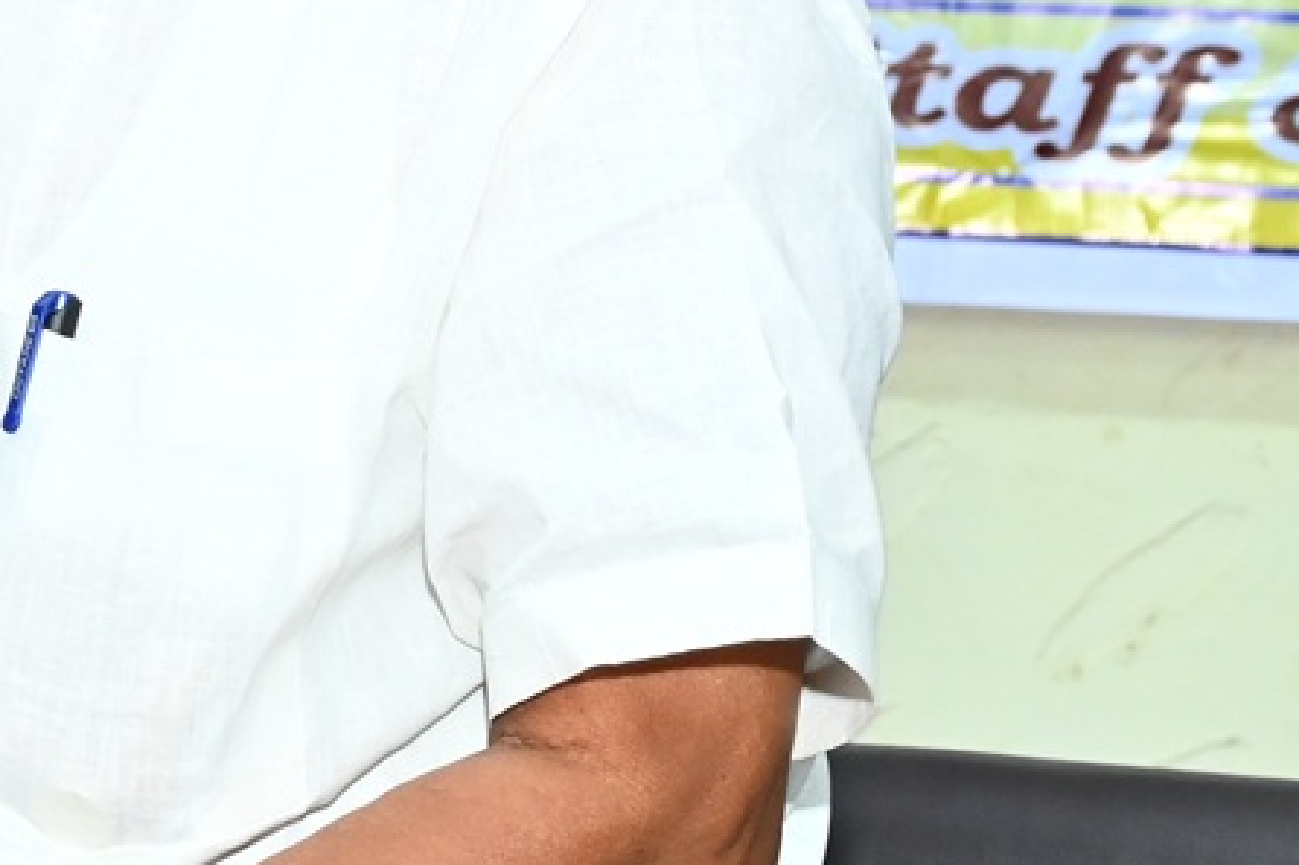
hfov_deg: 10.9
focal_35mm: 164
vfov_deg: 8.4
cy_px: 418
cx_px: -1660
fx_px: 5907
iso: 1000
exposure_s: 1/160
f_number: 5.6
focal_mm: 29.5
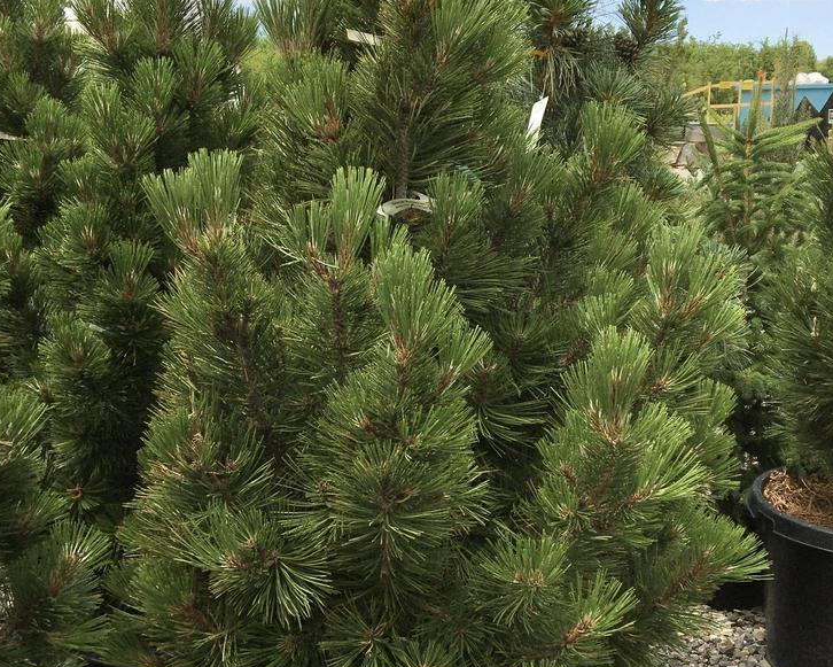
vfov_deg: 38.2
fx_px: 962
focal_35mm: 39
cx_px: 421
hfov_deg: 46.8
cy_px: 316
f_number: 2.2
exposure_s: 1/1054
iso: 25
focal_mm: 4.15
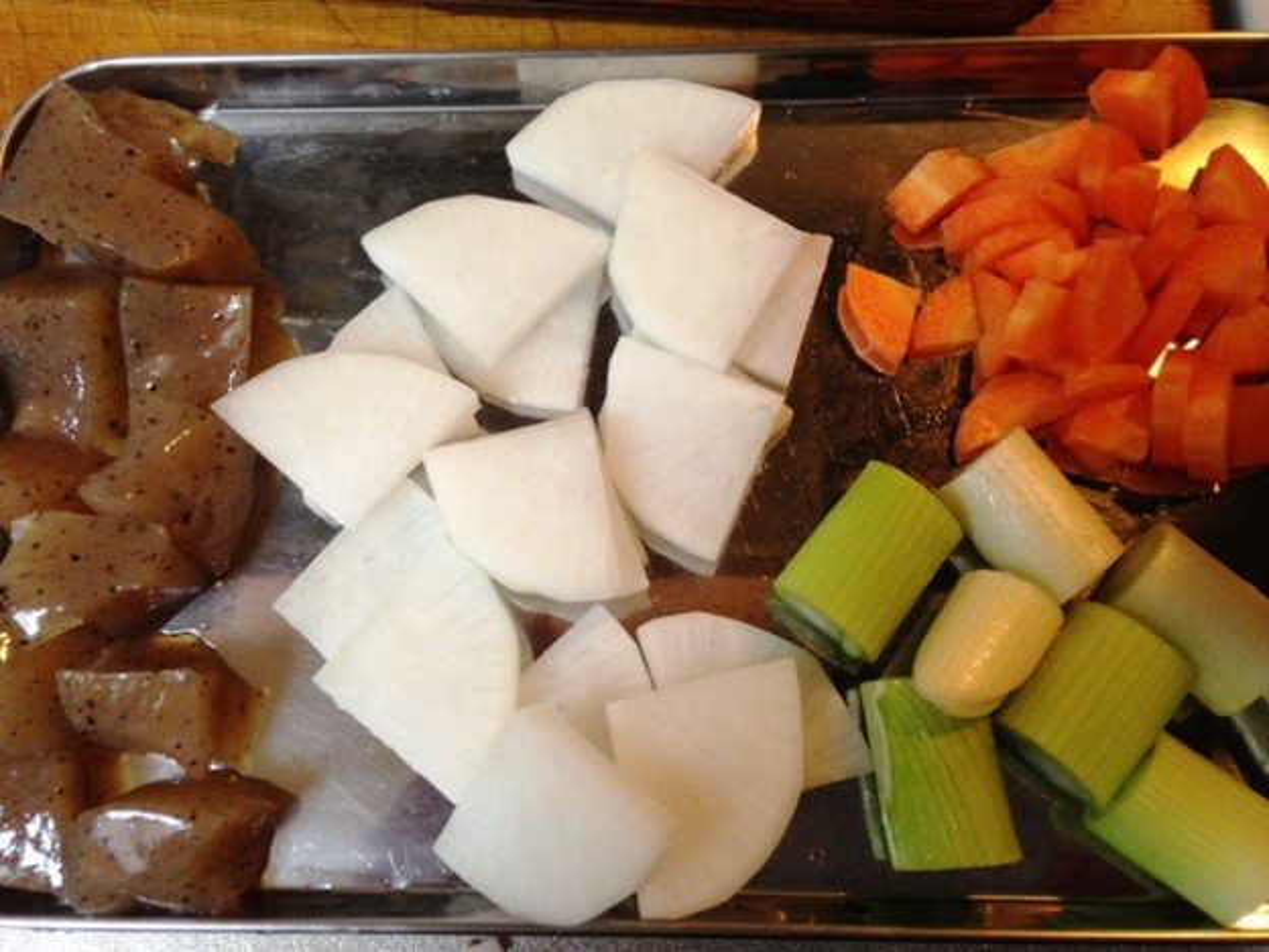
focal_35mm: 33
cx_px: 634
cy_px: 476
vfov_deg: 42.9
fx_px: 1210
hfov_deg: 55.4
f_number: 2.4
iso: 200
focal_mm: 4.13
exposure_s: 1/20
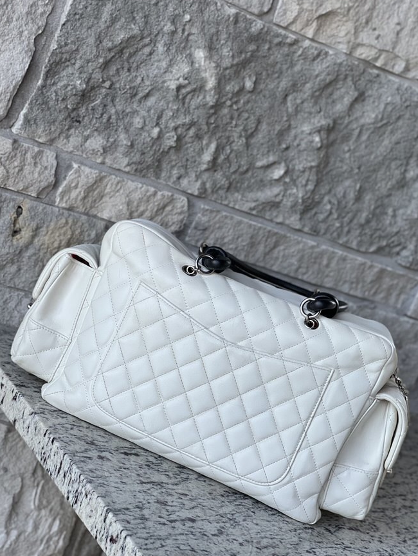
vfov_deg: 24.4
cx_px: 205
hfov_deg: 18.4
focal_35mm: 80
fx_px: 1287
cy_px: 279
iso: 50
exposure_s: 1/121
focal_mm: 9
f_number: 2.8
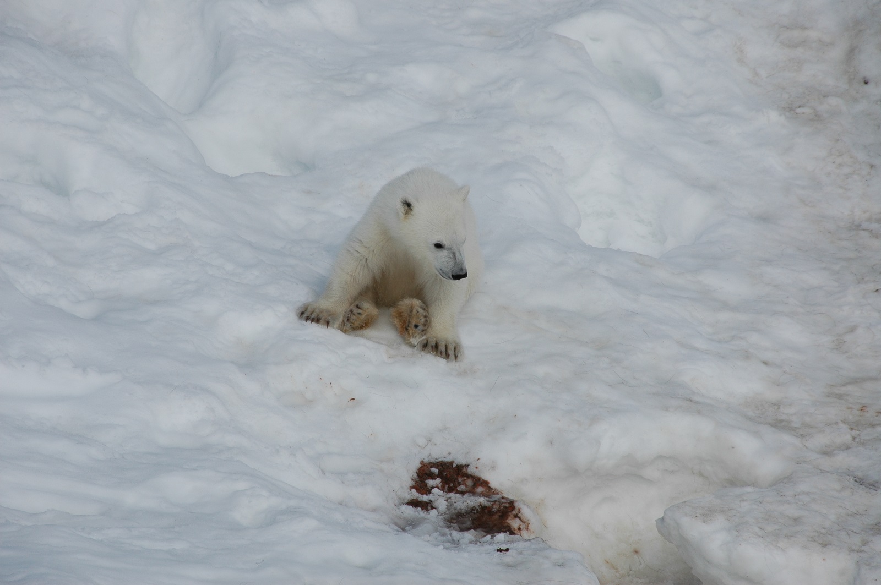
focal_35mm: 300
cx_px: 440
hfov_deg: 6.9
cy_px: 292
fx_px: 7333
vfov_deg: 4.6
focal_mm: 200
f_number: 9
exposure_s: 1/1250
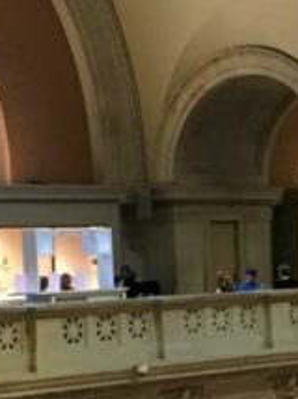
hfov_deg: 10.6
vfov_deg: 14.2
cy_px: 235
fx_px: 1599
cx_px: 246
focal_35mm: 139
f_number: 2.2
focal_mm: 4.15
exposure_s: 1/30
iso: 200
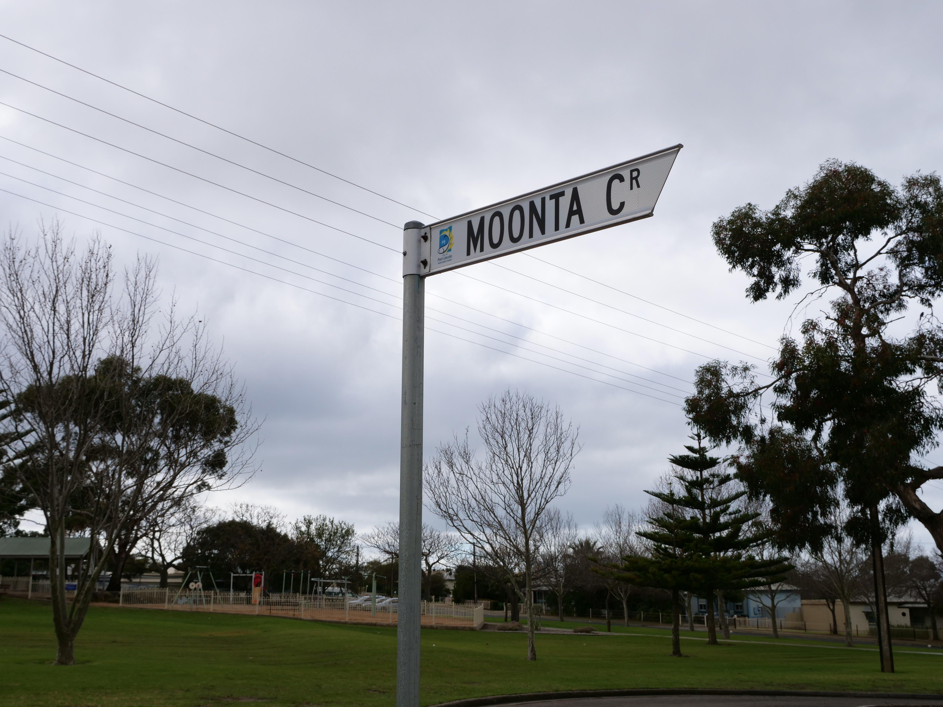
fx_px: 981
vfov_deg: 39.7
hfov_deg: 51.4
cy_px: 354
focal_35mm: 36
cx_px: 472
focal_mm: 18
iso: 200
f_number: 6.3
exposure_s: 1/640
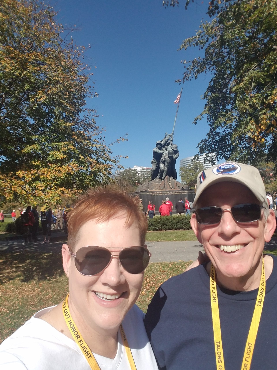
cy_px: 185
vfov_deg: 79.0
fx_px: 224
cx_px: 138
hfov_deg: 63.4
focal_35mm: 21
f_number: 1.7
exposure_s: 1/2600
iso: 50
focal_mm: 2.1
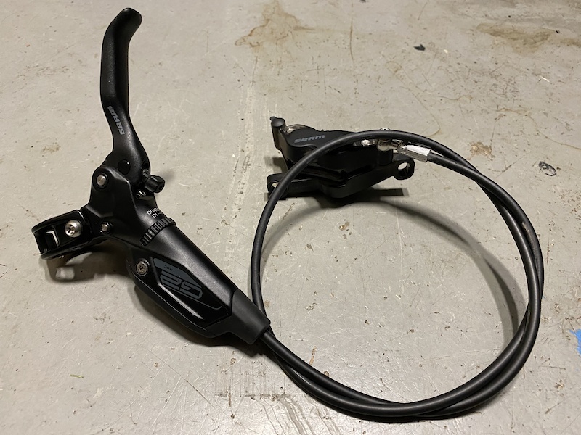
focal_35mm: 26
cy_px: 218
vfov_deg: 53.1
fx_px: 436
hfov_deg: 67.3
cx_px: 290
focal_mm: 4.25
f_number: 1.8
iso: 250
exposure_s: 1/60
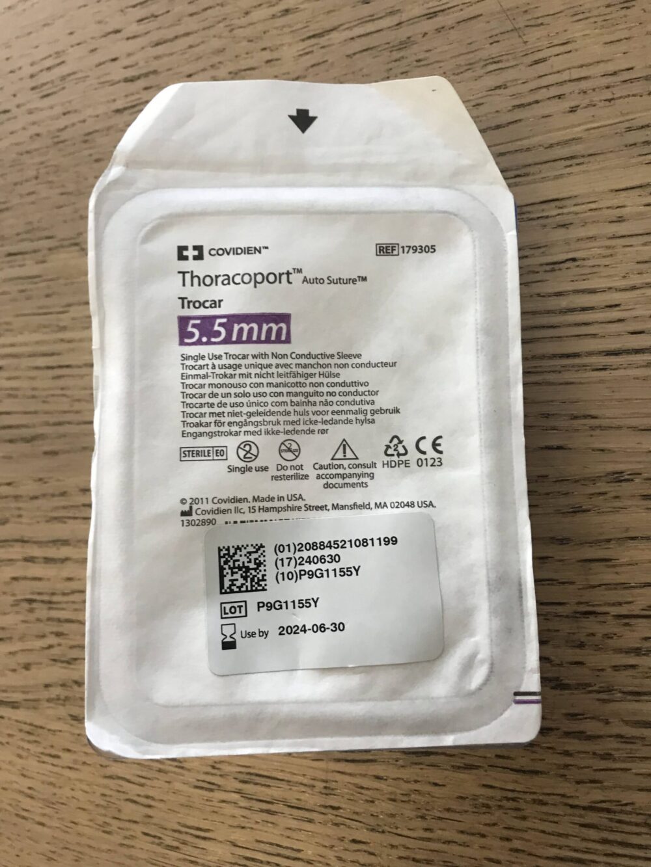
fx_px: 702
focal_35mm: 28
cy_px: 434
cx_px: 326
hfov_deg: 49.8
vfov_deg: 63.4
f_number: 1.8
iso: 40
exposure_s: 1/24
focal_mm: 3.99
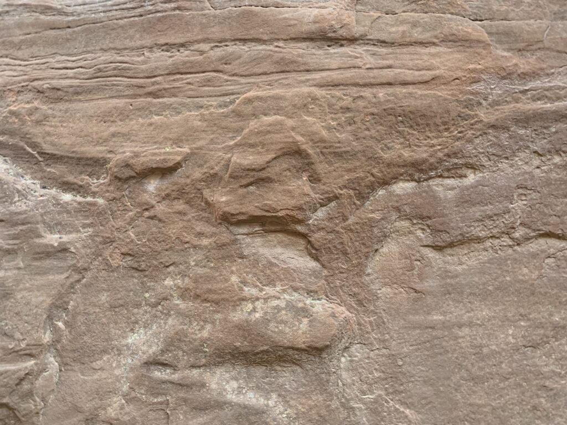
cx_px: 284
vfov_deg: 53.1
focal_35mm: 26
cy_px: 212
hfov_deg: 67.3
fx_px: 426
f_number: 1.8
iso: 200
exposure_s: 1/60
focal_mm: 4.25
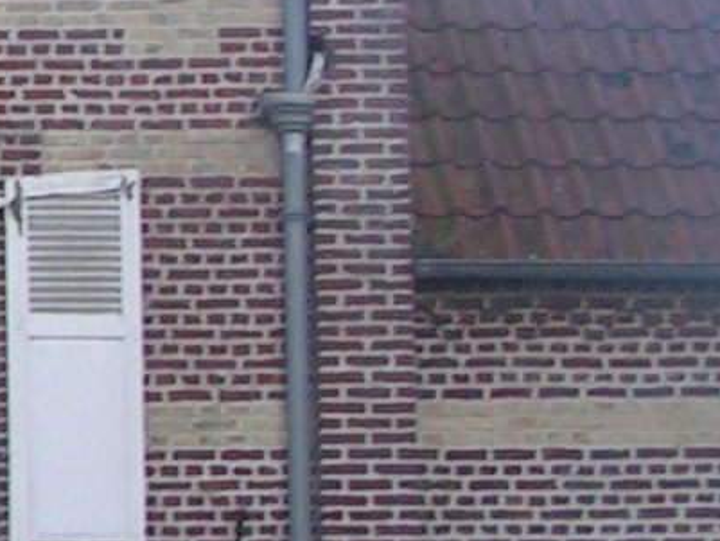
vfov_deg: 7.7
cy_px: 158
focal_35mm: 194
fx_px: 4036
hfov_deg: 9.3
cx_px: -885
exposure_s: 1/50
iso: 50
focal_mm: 5.8
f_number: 5.6
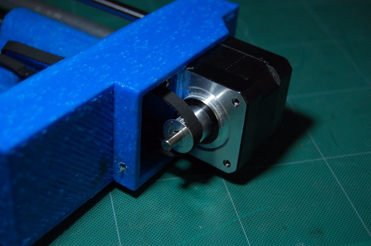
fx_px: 649
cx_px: 186
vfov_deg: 21.5
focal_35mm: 63
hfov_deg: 31.9
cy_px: 123
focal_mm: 42
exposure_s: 1/80
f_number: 5.6
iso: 320
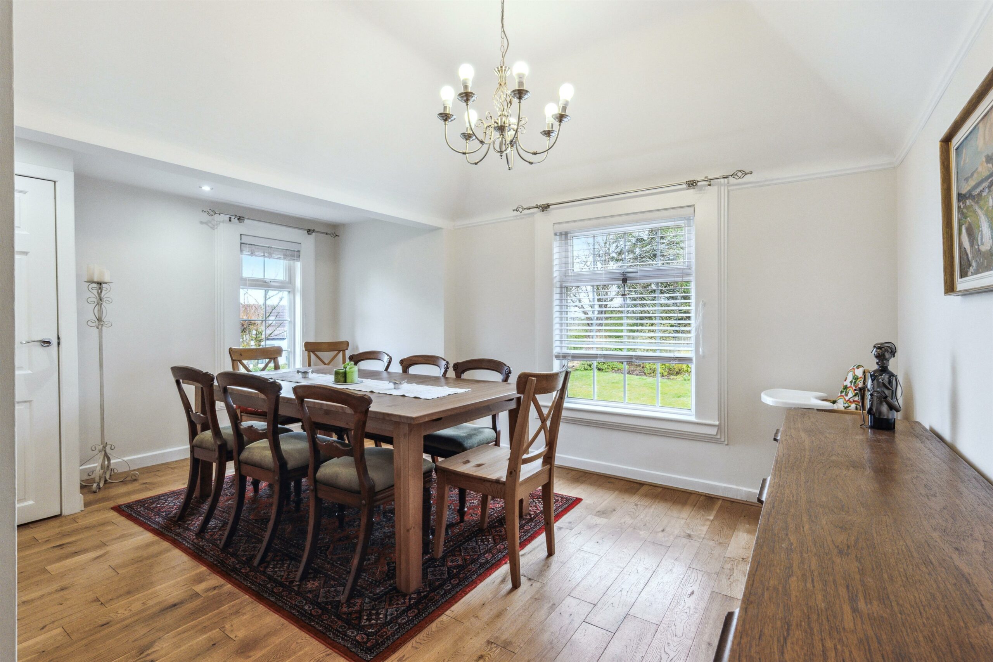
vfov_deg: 70.4
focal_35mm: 17
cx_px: 496
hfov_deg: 93.3
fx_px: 469
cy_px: 331
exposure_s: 1/80
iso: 800
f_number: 8
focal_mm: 16
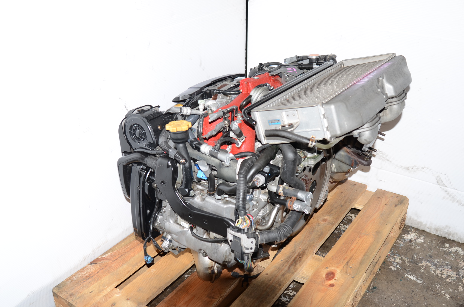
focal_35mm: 36
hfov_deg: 53.2
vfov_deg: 36.7
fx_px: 463
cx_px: 232
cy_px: 154
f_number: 3.5
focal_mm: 24
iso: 100
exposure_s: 1/100
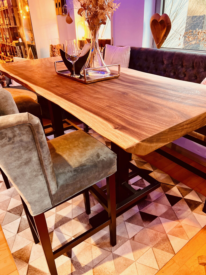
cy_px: 138
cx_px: 103
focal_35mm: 26
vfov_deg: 67.3
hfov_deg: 53.1
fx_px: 206
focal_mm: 5.7
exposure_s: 1/33
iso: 400
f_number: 1.5
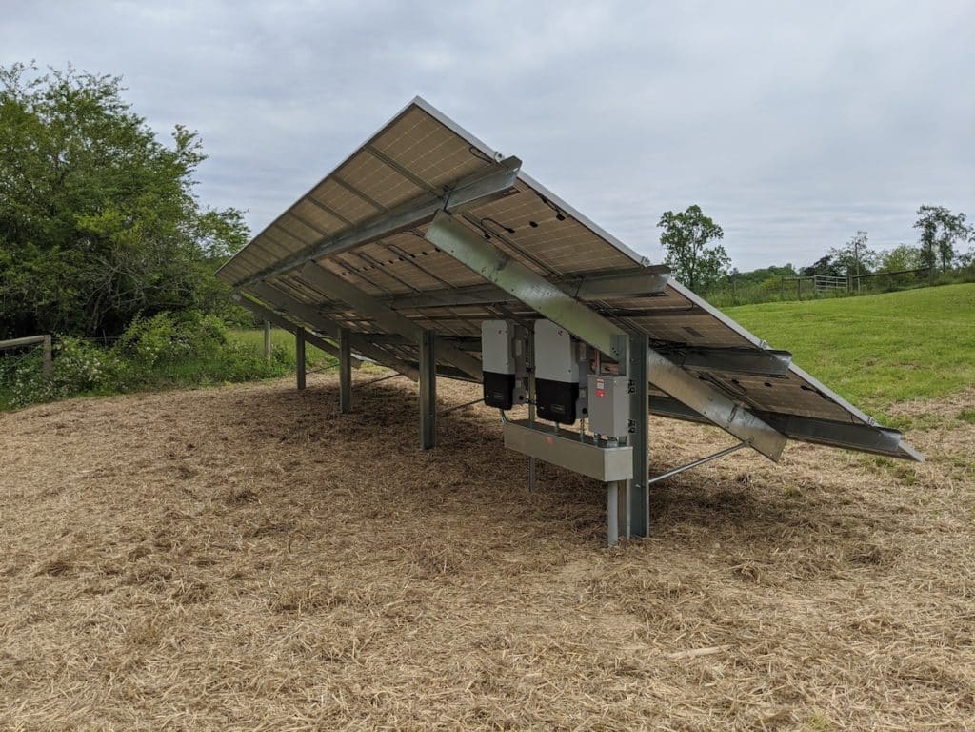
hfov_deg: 65.3
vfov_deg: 51.4
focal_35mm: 27
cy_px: 366
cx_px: 488
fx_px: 760
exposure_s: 1/3906
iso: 62
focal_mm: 4.44
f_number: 1.8
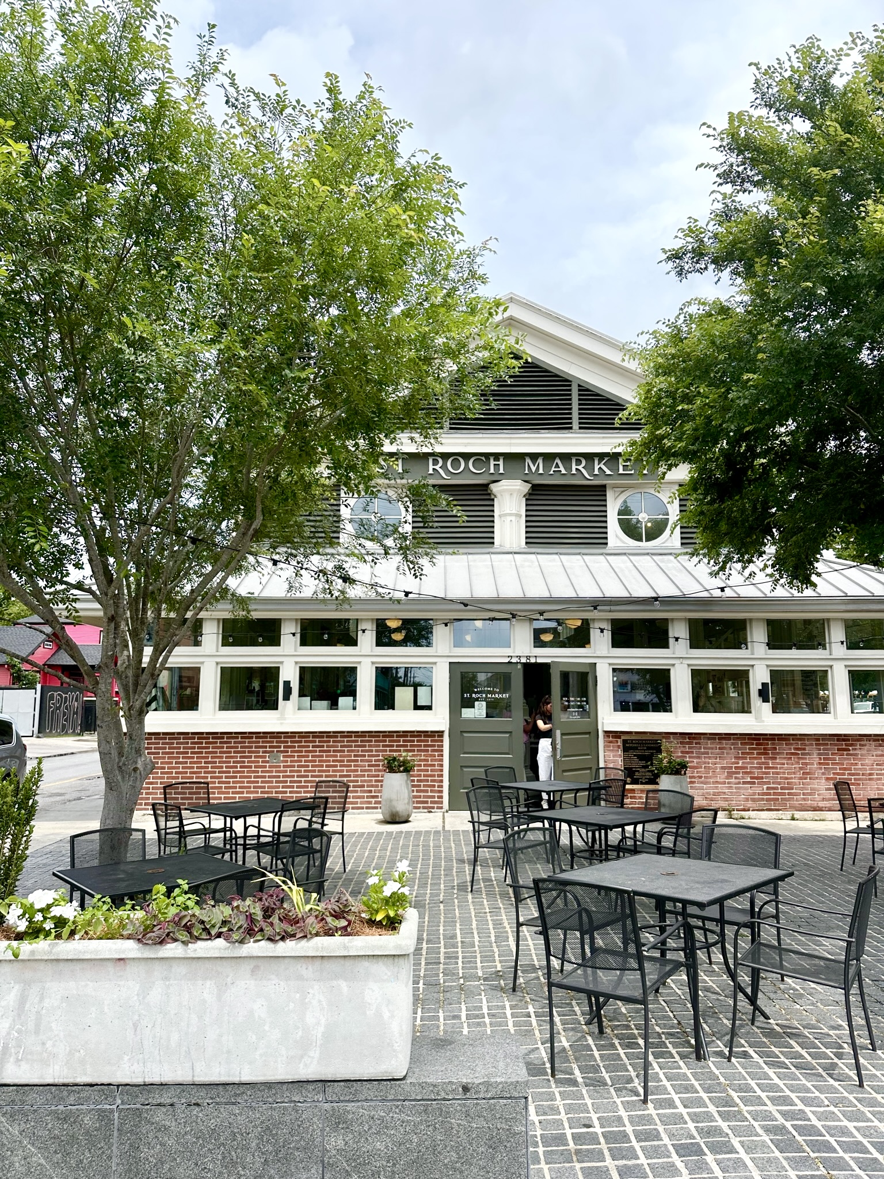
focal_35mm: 24
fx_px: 817
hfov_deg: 56.8
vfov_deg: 71.6
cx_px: 442
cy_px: 590
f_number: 1.78
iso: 80
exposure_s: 1/2809
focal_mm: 6.86
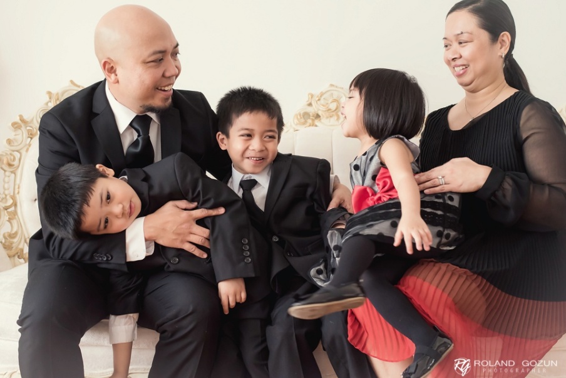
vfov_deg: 27.0
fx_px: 786
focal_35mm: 50
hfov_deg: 39.6
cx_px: 283
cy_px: 189
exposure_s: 1/125
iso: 3200
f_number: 4.5
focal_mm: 50
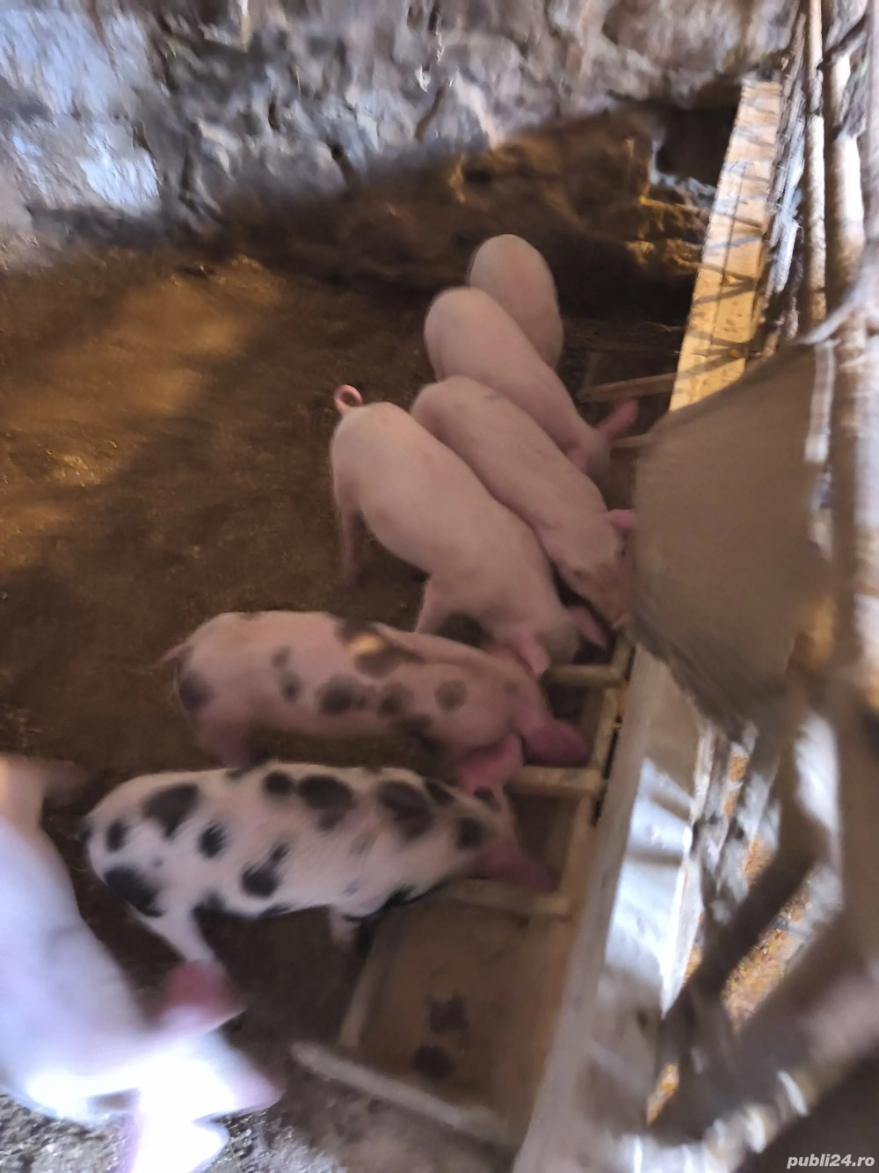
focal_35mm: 23
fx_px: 779
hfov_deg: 58.9
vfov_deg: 73.9
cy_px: 586
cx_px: 440
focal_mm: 6.18
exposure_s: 1/16.7
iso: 4000
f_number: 1.65
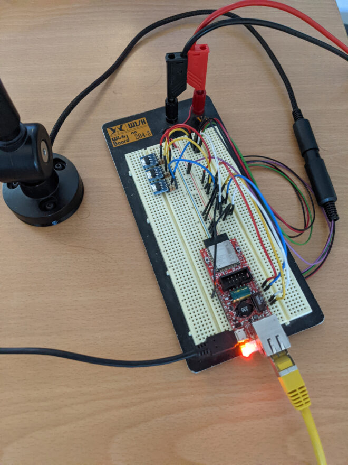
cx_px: 174
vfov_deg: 65.3
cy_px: 232
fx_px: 362
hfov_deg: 51.4
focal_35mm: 27
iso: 1090
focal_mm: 4.44
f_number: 1.8
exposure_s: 1/28.4
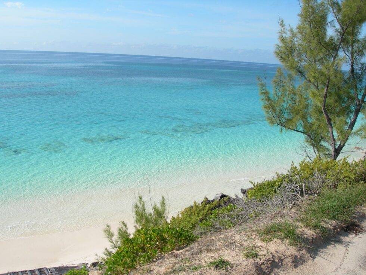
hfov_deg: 49.0
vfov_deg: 37.7
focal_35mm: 38
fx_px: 402
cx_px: 183
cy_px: 138
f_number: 4.8
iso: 50
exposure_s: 1/542
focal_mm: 7.8
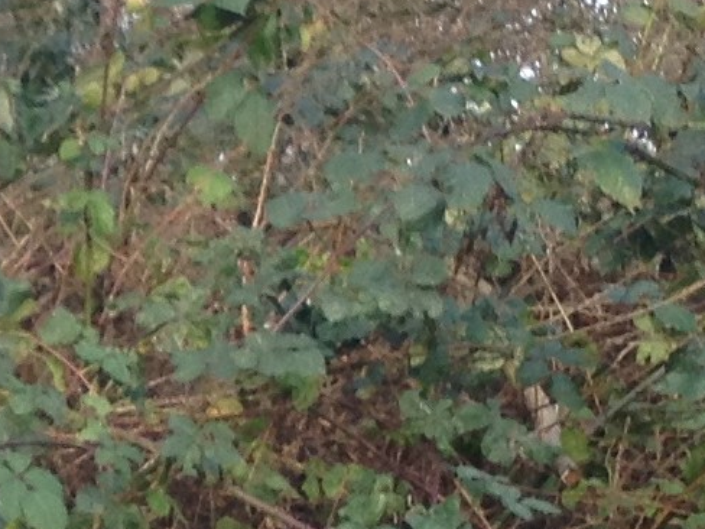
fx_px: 3340
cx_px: -492
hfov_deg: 11.3
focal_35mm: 164
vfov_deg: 9.0
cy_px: 598
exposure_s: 1/181
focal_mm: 4.28
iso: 50
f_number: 2.4
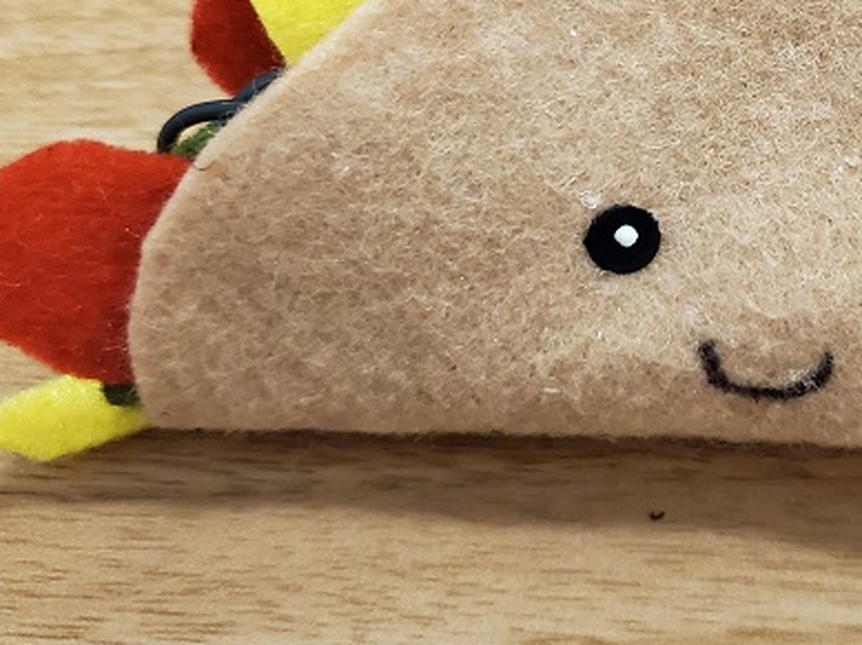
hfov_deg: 33.7
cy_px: 103
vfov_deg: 26.3
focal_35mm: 54
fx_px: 1343
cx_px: 770
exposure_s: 1/40
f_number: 1.5
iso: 320
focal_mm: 4.3
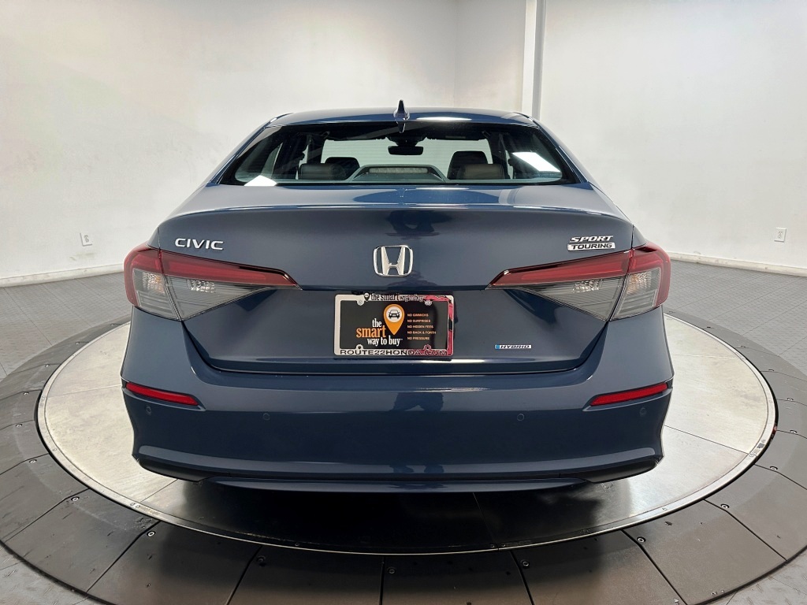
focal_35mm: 24
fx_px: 560
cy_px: 302
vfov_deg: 56.8
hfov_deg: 71.6
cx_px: 404
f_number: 1.78
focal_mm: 6.86
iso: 320
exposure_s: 1/60
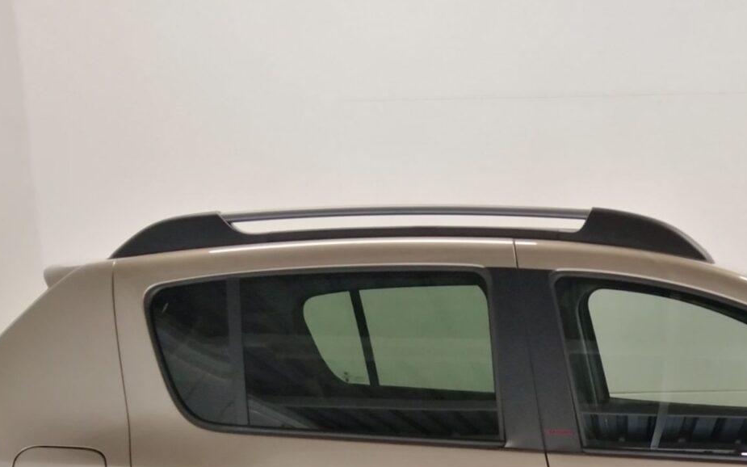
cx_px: 641
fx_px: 1242
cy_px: 607
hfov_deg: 32.2
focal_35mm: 61
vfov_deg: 19.6
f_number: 1.8
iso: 238
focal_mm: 3.59
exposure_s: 1/25
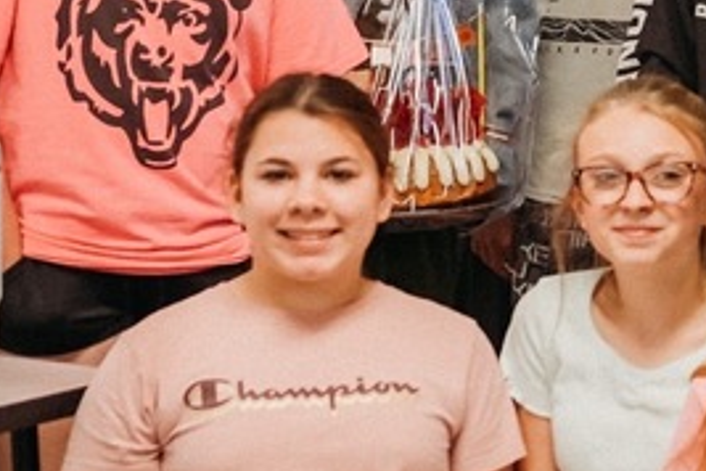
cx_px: 962
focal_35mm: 150
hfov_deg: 13.1
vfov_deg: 9.1
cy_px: 95
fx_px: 2941
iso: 1000
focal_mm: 40
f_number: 2.8
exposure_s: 1/500
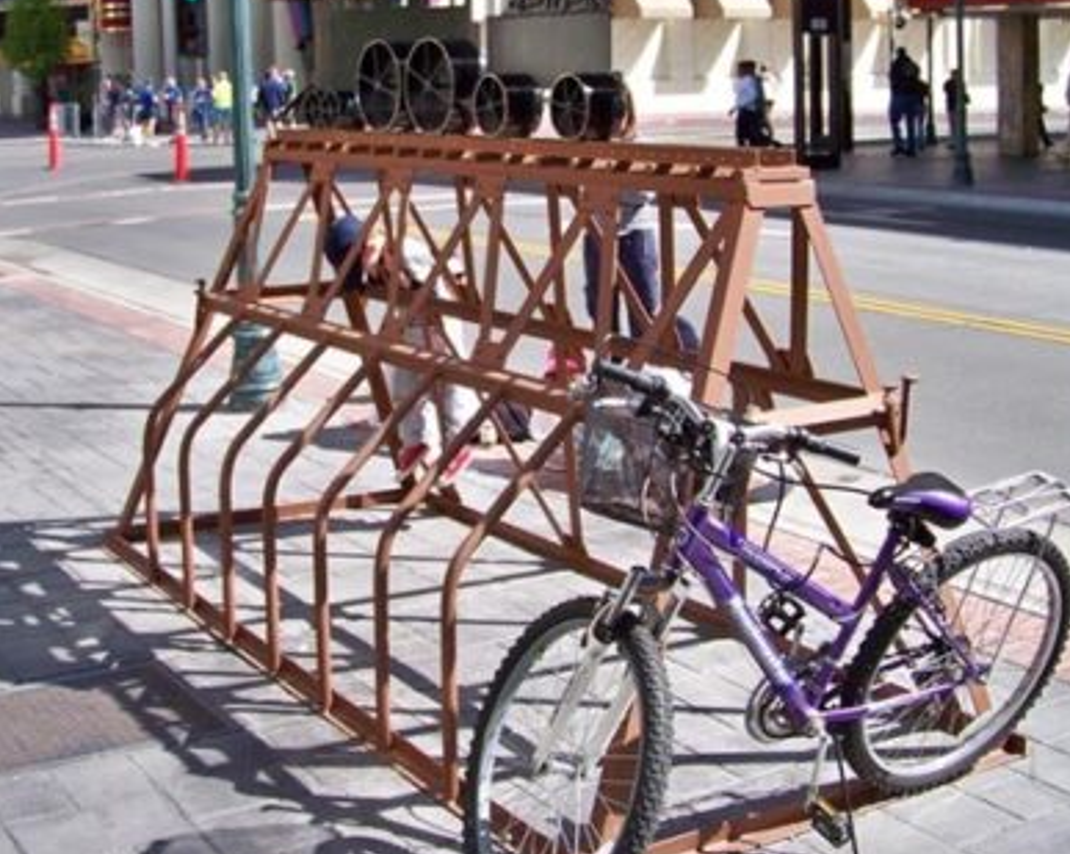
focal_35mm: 50
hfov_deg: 37.4
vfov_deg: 30.1
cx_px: 511
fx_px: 1582
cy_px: 315
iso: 100
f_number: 2.8
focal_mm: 5.85
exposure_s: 1/800
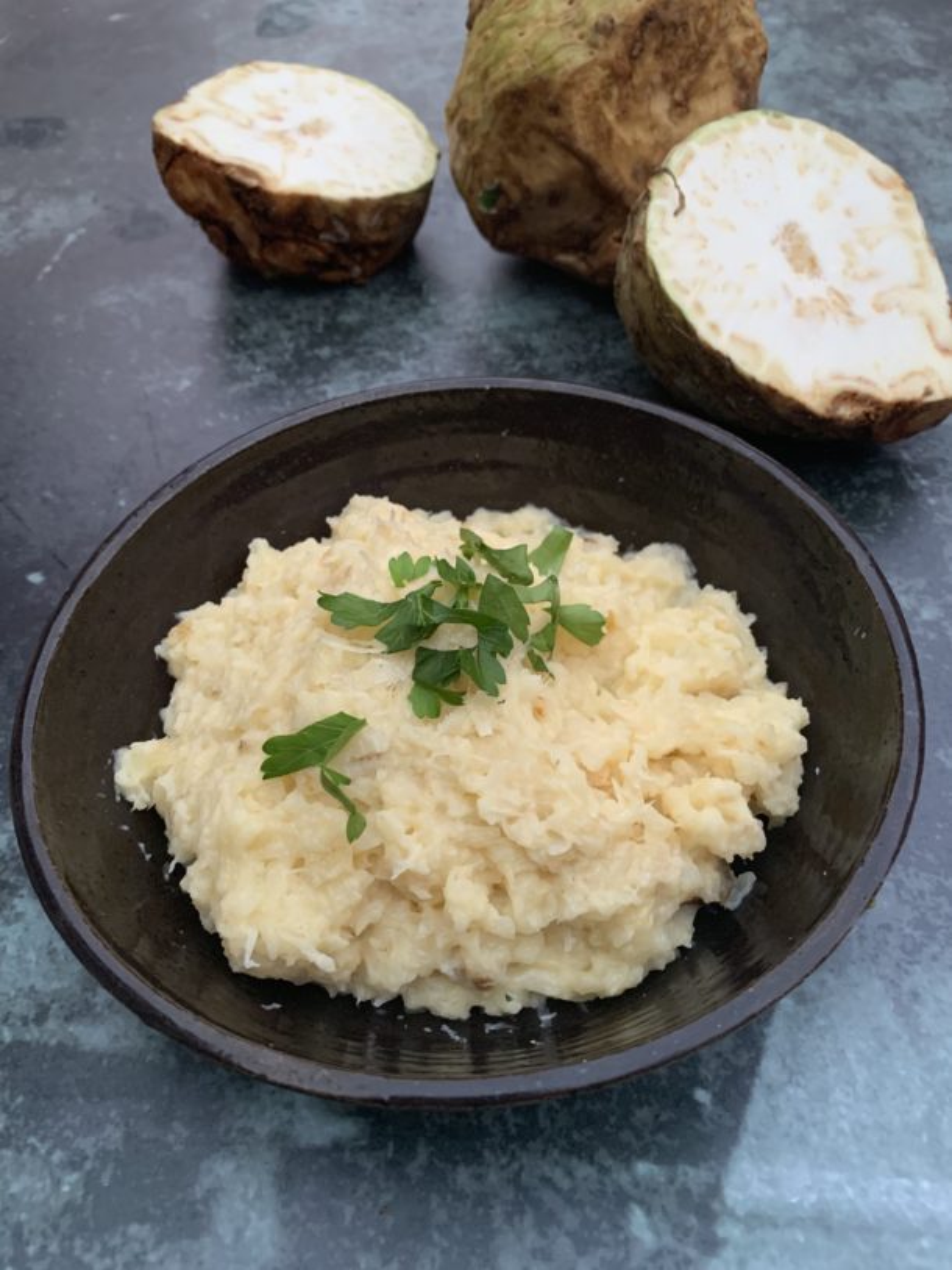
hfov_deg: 53.1
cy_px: 635
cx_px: 476
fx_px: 953
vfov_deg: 67.3
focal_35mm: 26
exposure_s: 1/45
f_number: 1.8
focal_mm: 4.25
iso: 400
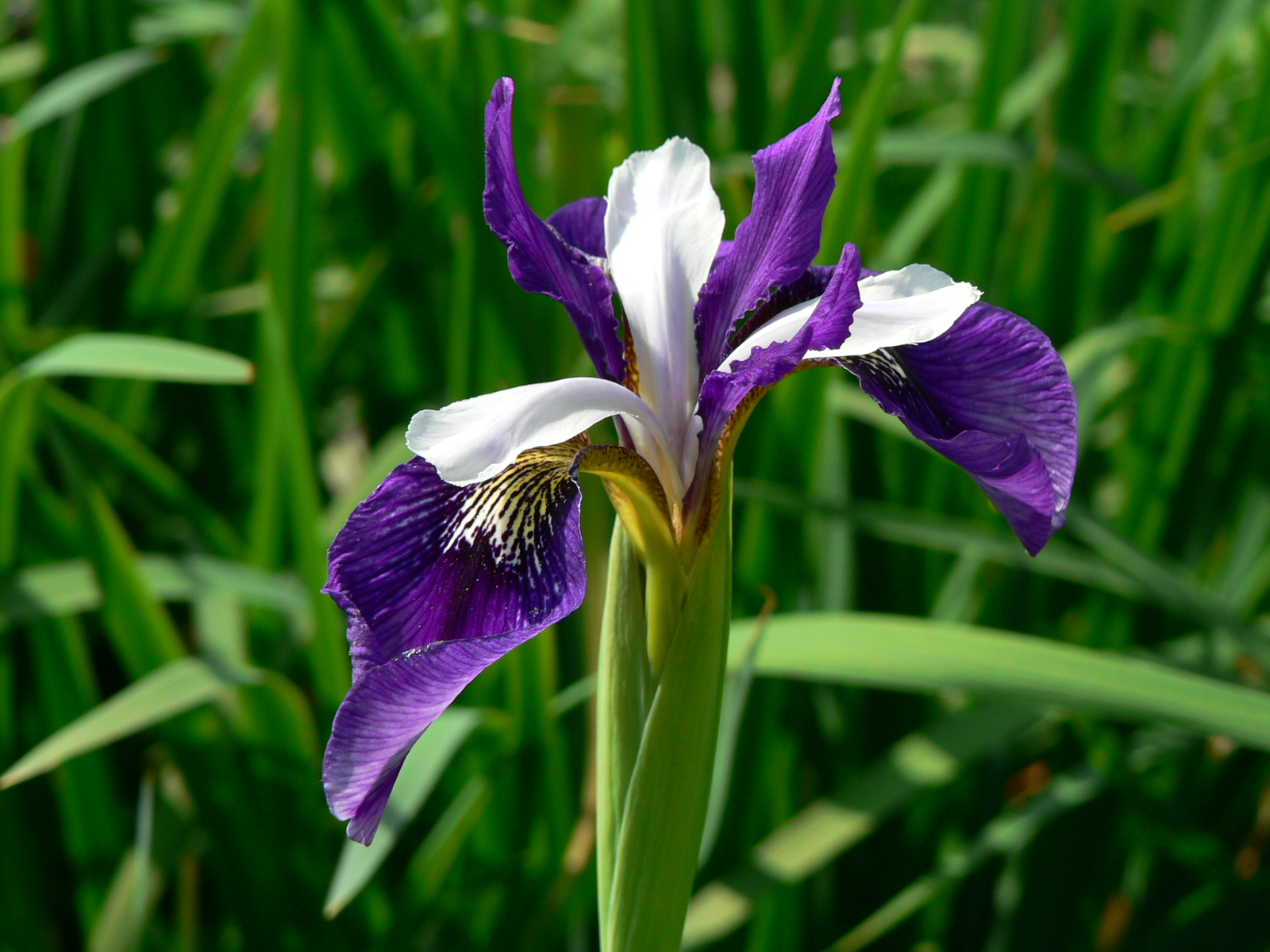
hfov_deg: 18.0
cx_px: 635
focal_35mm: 109
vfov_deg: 13.6
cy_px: 476
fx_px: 3999
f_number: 4
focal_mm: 18.2
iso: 80
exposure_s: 1/400
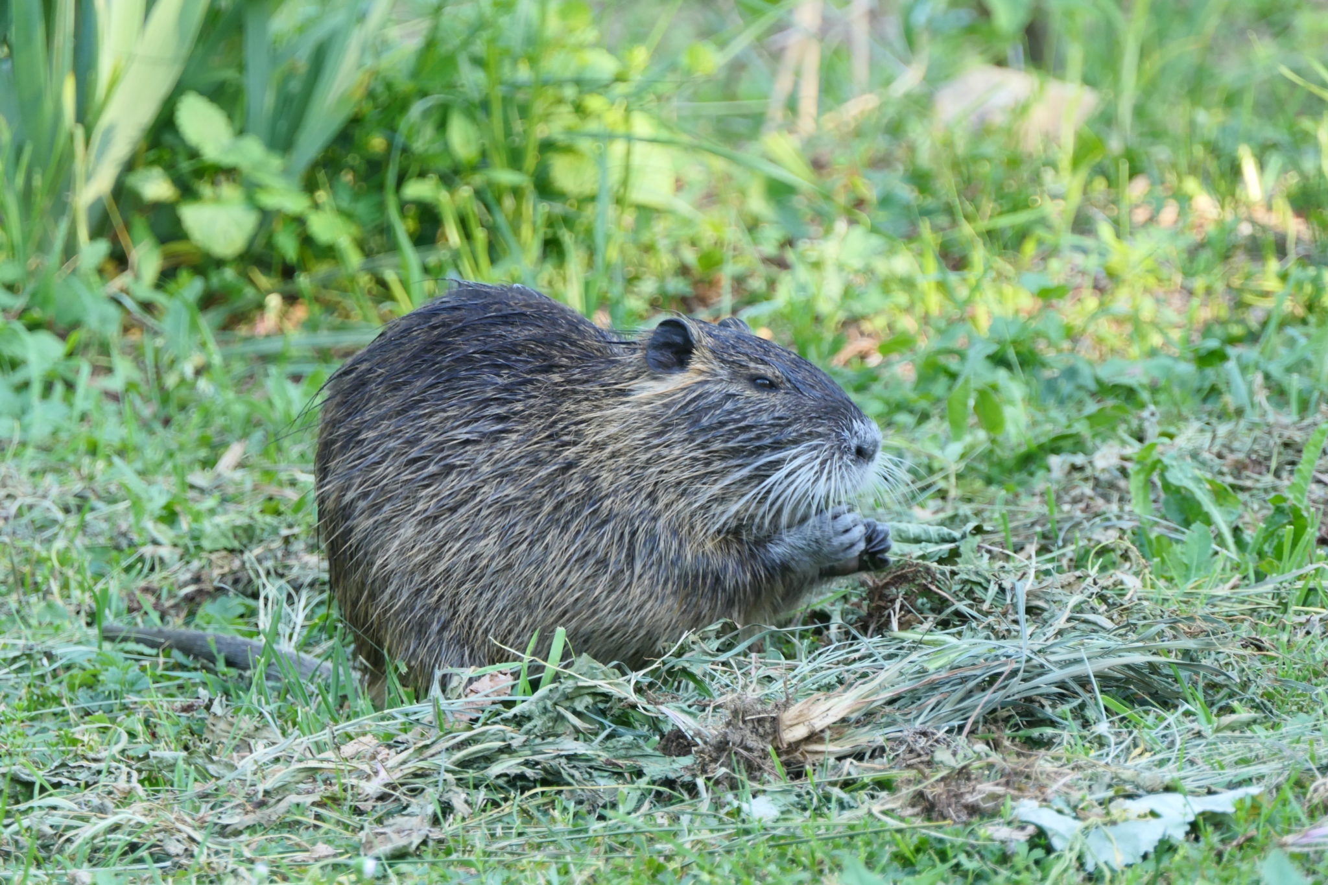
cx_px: 664
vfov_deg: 4.4
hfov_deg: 6.6
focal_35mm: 313
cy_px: 442
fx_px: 11544
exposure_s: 1/100
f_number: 4.5
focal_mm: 114.8
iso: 400
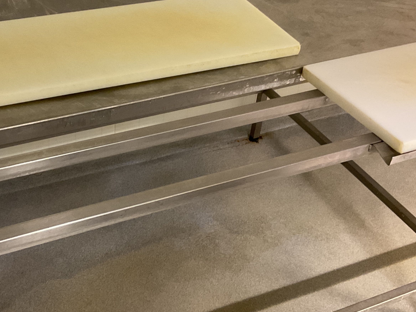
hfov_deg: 37.6
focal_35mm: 50
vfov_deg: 29.1
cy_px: 152
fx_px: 601
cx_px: 128
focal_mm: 3
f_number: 1.8
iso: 320
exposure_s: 1/25
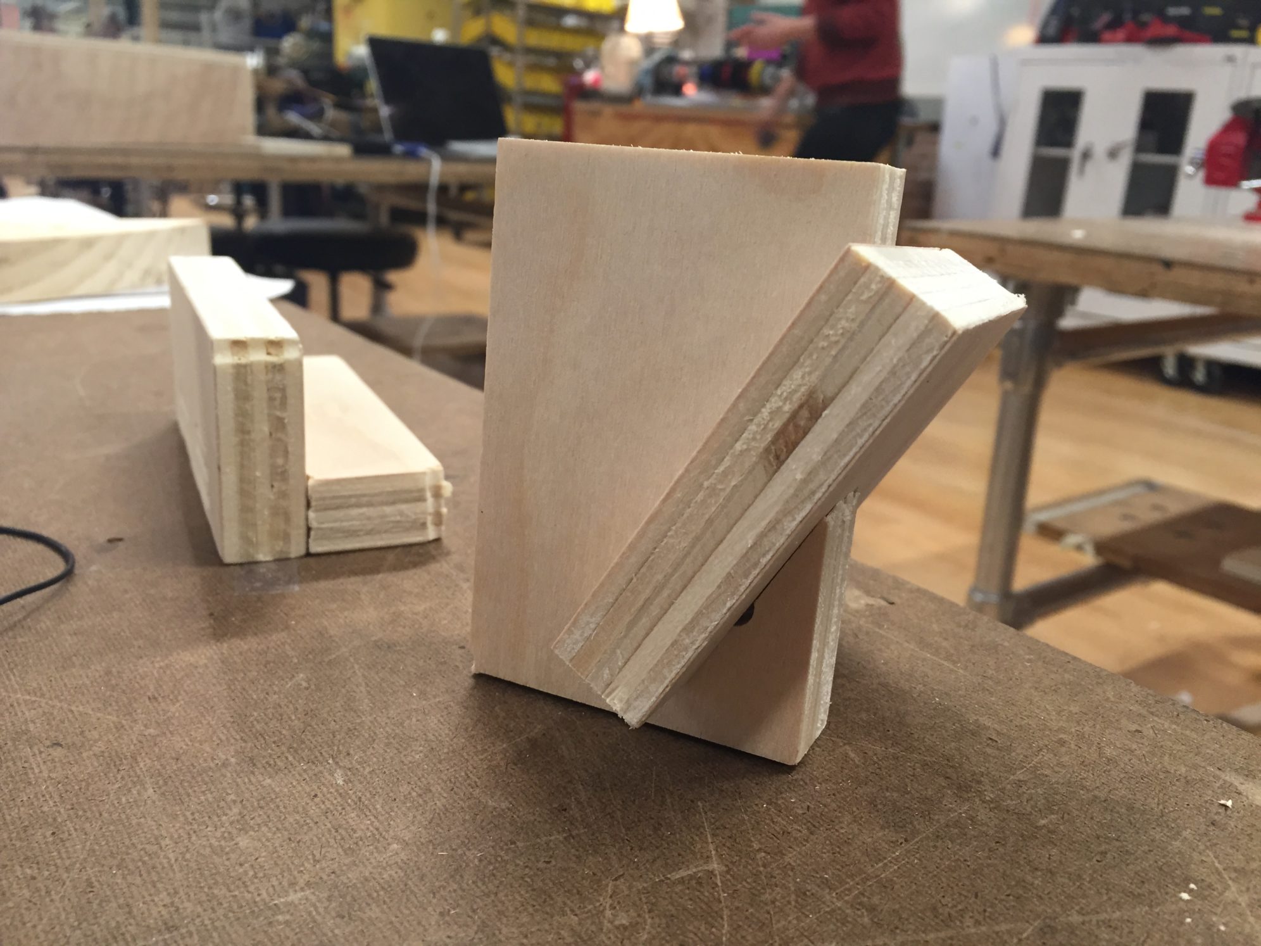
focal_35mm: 29
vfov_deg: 48.2
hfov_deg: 61.7
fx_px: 1056
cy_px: 473
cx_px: 630
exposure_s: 1/30
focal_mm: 4.15
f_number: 2.2
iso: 100
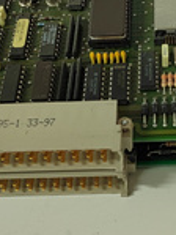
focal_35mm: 77
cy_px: 67
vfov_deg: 25.1
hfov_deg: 18.8
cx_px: 160
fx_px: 521
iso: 1906
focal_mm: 5.52
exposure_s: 1/100
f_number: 1.9
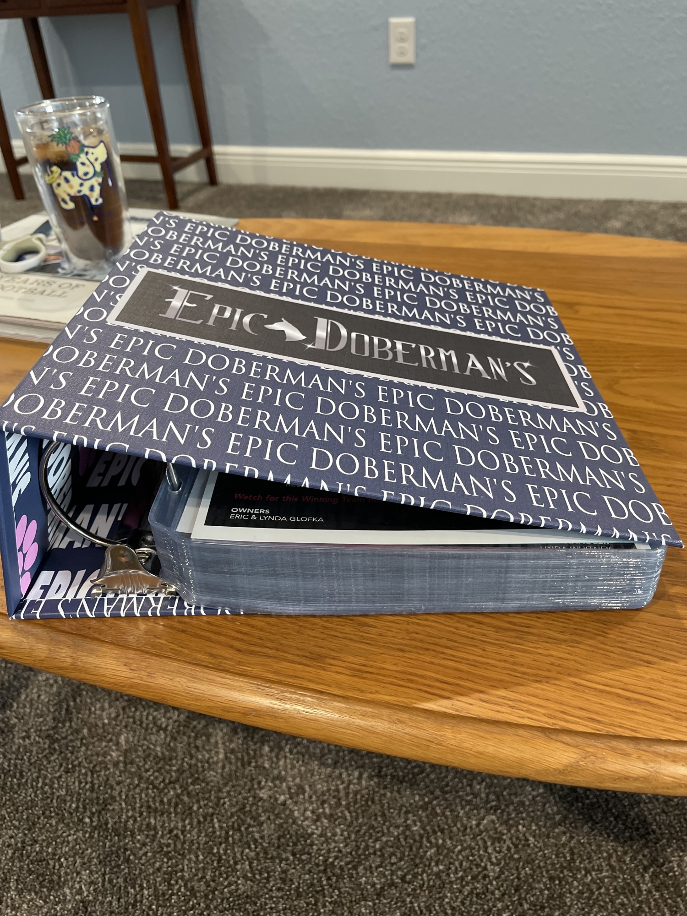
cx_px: 344
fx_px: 688
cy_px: 458
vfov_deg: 67.3
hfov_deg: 53.1
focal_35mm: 26
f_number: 1.6
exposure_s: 1/60
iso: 250
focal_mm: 5.1
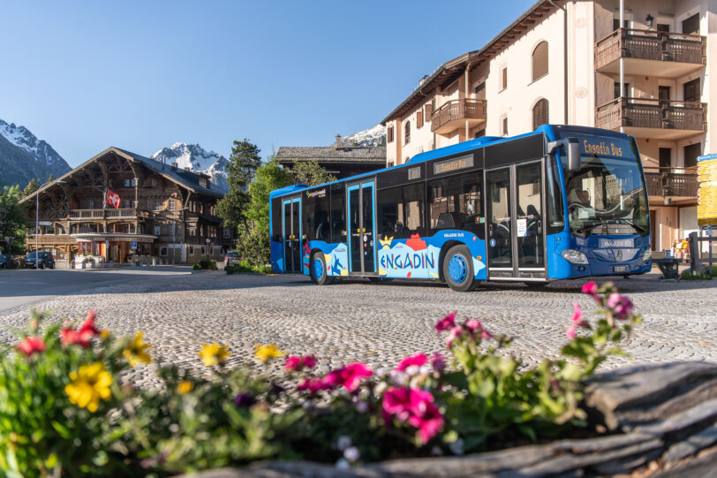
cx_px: 358
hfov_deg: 60.3
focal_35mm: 31
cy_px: 239
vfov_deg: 42.3
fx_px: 617
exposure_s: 1/2000
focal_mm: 31
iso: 160
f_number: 3.5
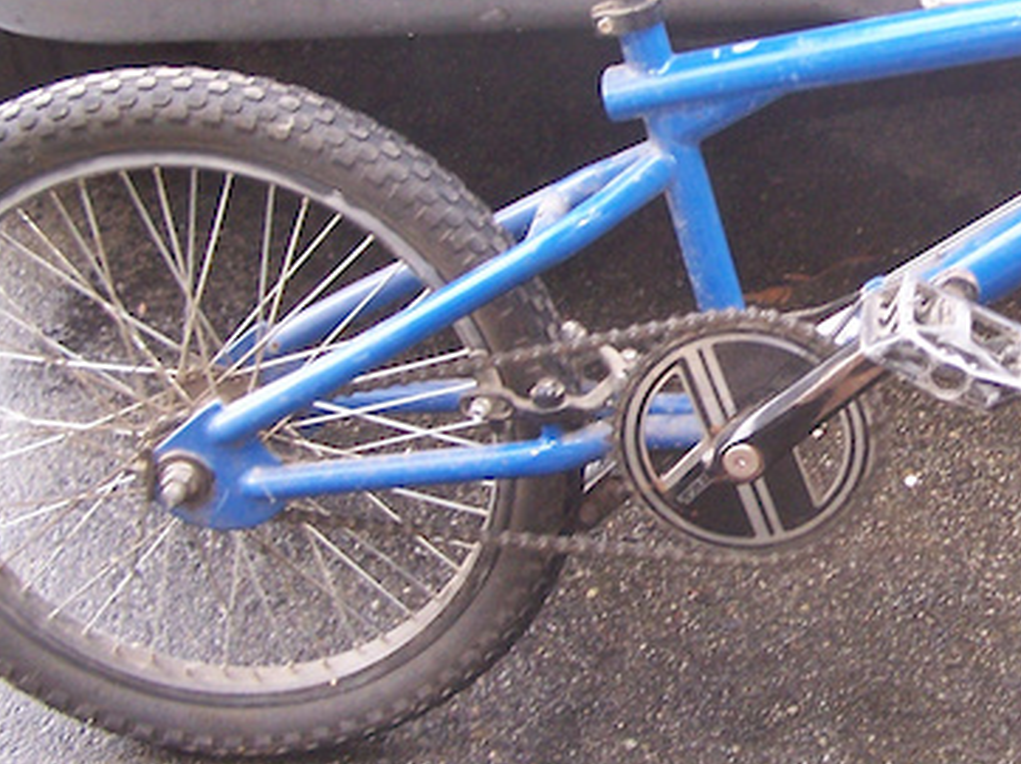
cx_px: 945
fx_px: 2476
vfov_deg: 17.5
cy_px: 242
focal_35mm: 84
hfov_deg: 22.6
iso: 140
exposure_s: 1/60
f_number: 2.8
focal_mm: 6.3
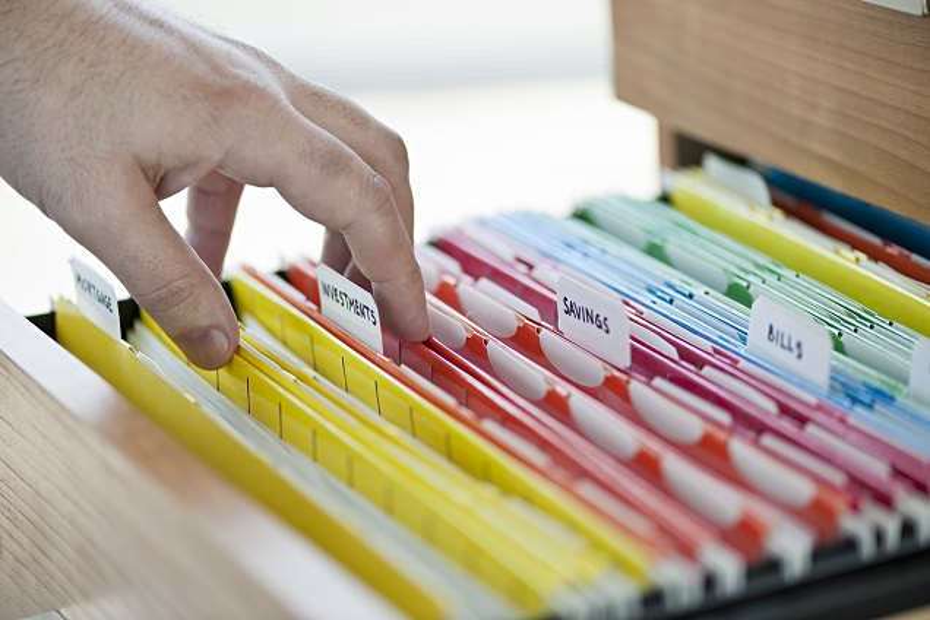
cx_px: 465
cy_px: 310
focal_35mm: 105
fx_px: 2712
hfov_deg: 19.5
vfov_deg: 13.0
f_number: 3
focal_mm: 105
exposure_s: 1/60
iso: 200
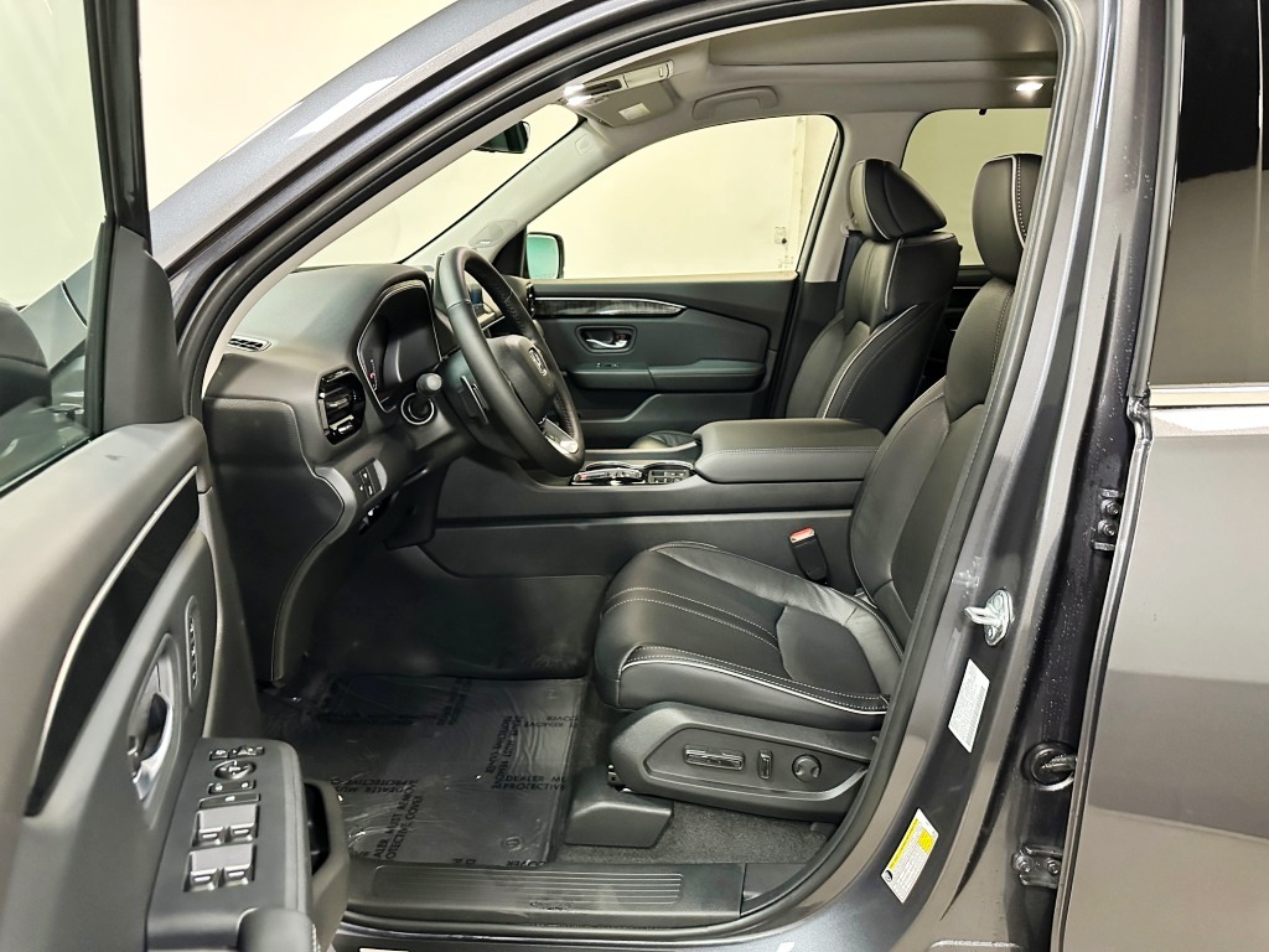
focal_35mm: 24
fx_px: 880
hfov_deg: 71.6
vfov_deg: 56.8
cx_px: 634
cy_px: 476
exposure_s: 1/40
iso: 1000
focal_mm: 6.86
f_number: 1.78
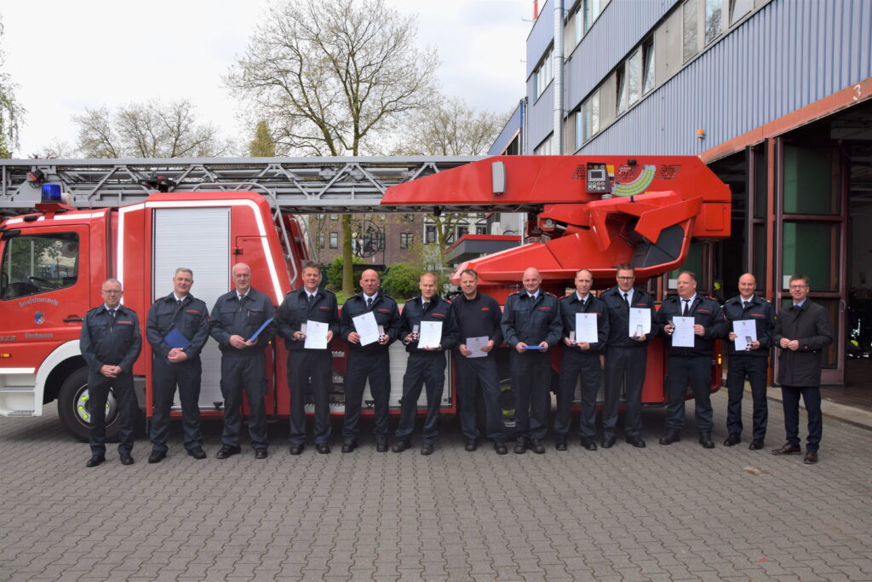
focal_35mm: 27
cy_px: 291
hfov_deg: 67.4
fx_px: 654
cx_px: 436
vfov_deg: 47.9
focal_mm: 18
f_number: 7.1
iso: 100
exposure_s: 1/200
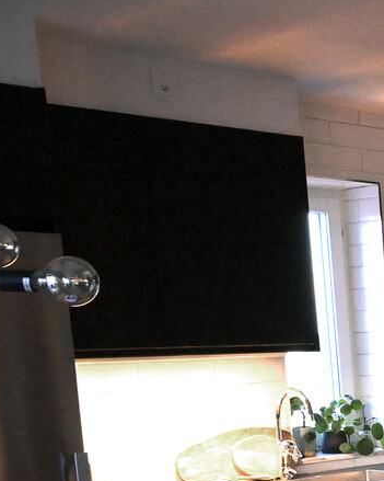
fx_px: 1165
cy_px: 493
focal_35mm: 82
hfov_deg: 14.7
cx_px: 813
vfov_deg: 22.3
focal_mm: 24
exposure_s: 1/200
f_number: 6.3
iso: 16000
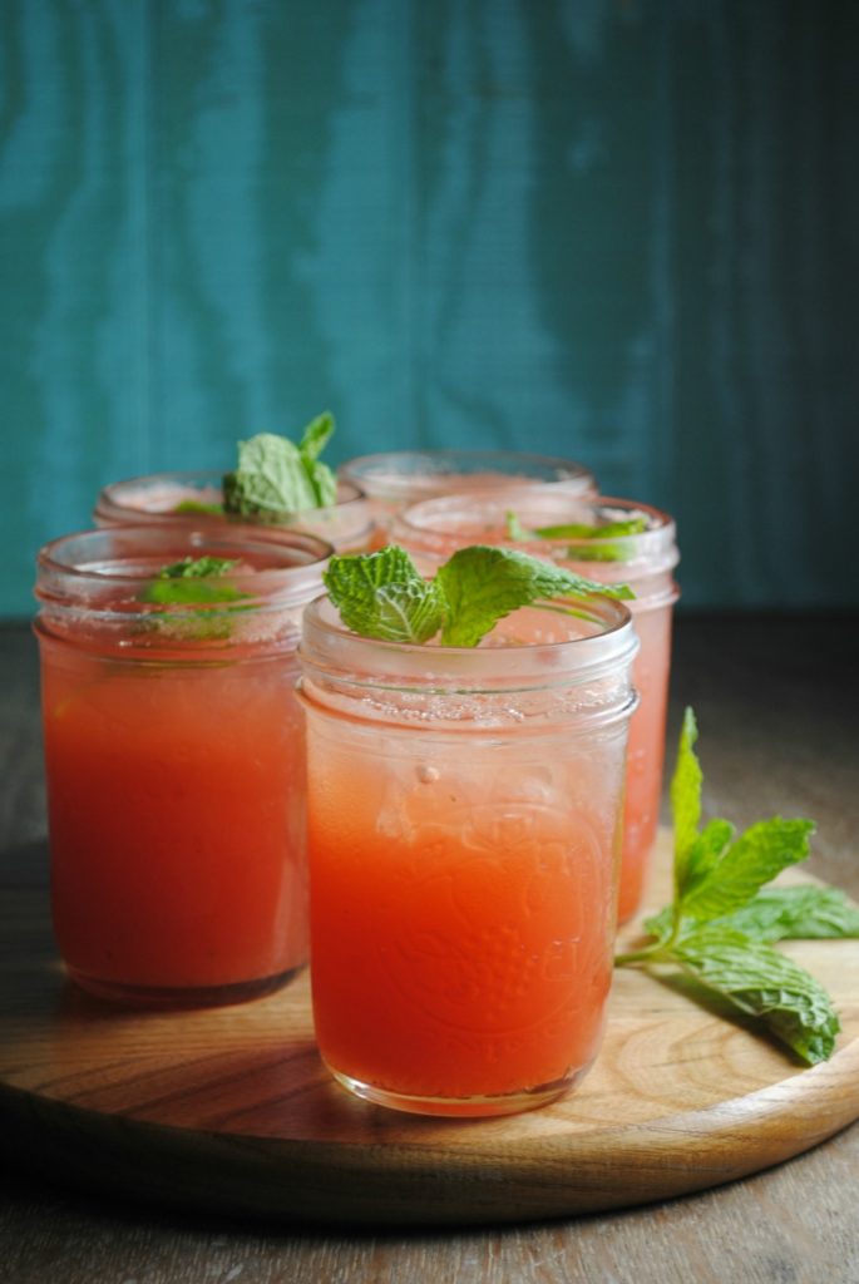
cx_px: 430
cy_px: 642
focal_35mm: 82
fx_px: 2946
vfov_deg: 24.6
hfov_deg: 16.6
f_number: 5.6
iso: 200
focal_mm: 55
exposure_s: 1/30
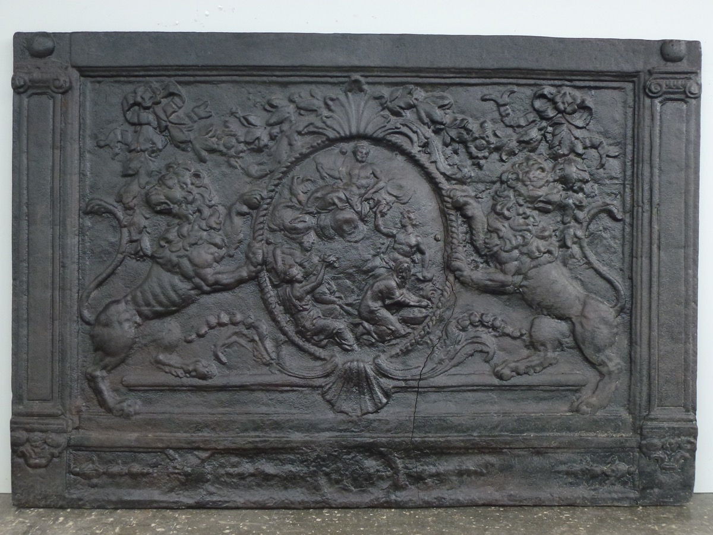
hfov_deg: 51.4
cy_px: 268
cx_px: 356
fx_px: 742
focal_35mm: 36
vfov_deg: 39.7
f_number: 3.7
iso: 160
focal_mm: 6.4
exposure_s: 1/60
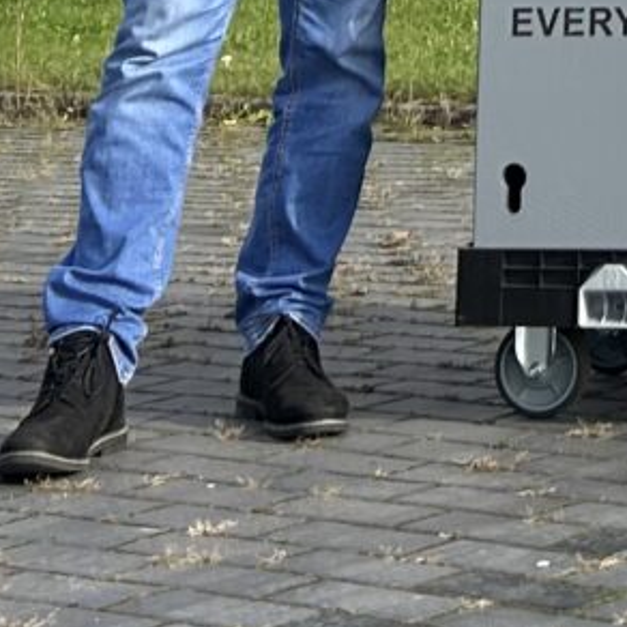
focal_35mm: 161
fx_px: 3299
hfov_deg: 10.2
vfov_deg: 9.5
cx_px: 1149
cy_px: -938
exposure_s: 1/2123
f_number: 1.5
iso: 50
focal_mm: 5.7
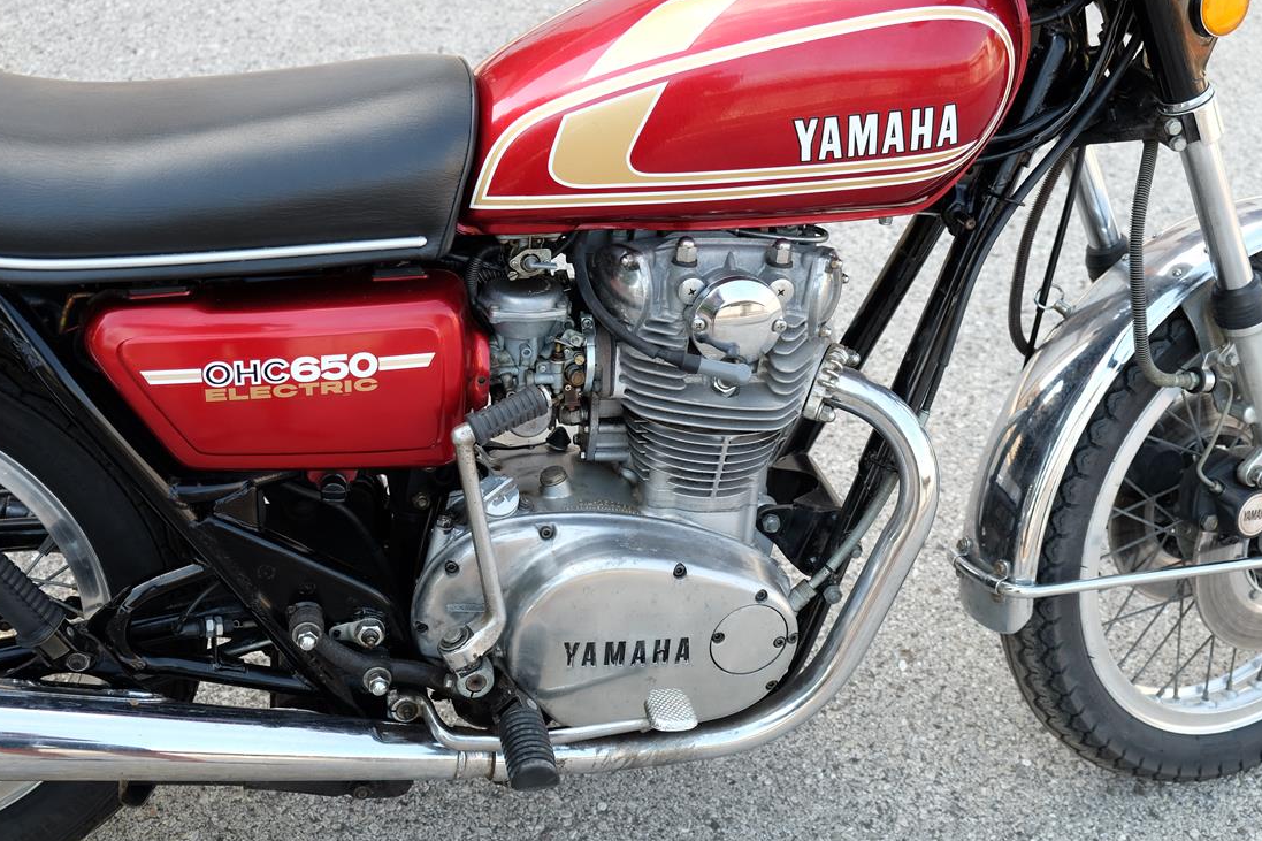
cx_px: 611
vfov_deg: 31.9
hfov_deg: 46.4
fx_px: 1472
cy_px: 428
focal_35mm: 42
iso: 200
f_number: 4
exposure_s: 1/160
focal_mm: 26.5
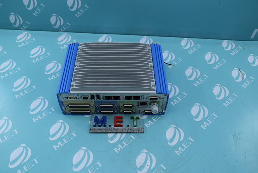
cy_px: 86
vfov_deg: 40.0
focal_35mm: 33
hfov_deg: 57.2
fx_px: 237
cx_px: 129
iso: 400
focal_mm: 22
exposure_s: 1/160
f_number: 6.3
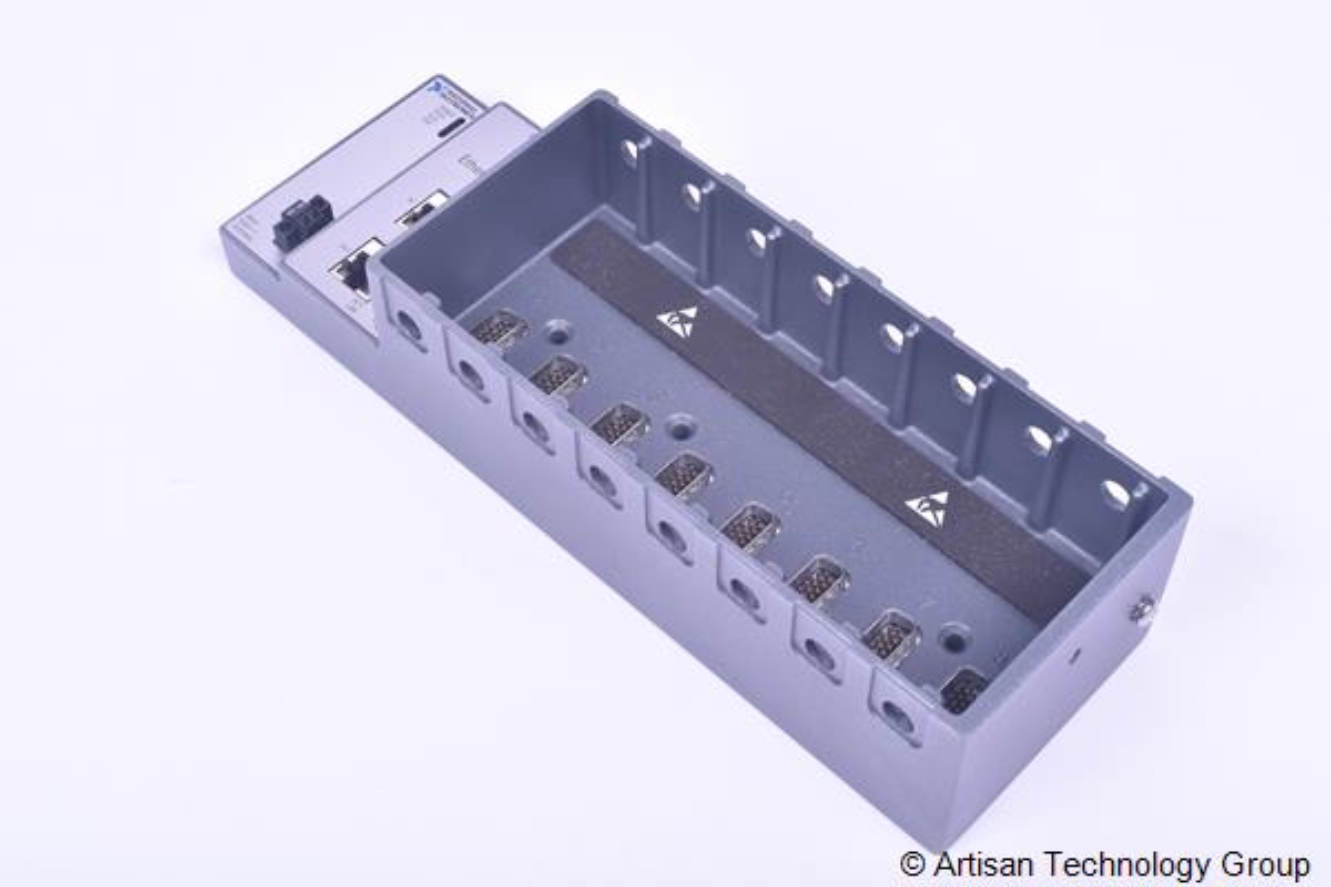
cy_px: 444
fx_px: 1775
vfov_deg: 28.1
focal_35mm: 48
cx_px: 666
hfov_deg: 41.1
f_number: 10
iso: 200
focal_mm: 32
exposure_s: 1/200
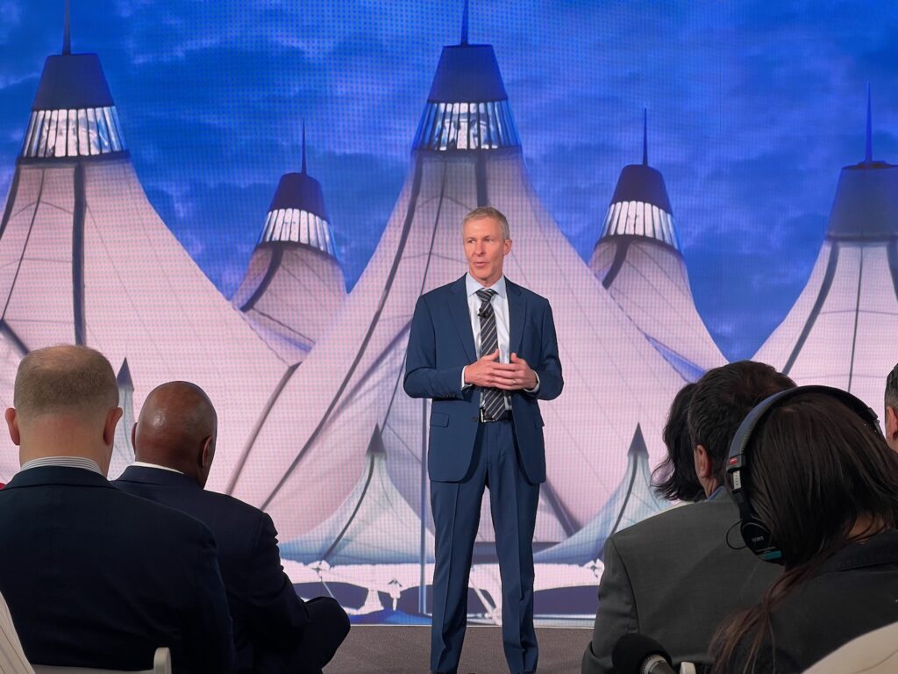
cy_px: 337
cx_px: 449
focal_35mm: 64
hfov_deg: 30.3
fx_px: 1660
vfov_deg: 22.9
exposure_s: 1/120
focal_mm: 7.5
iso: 50
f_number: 2.2
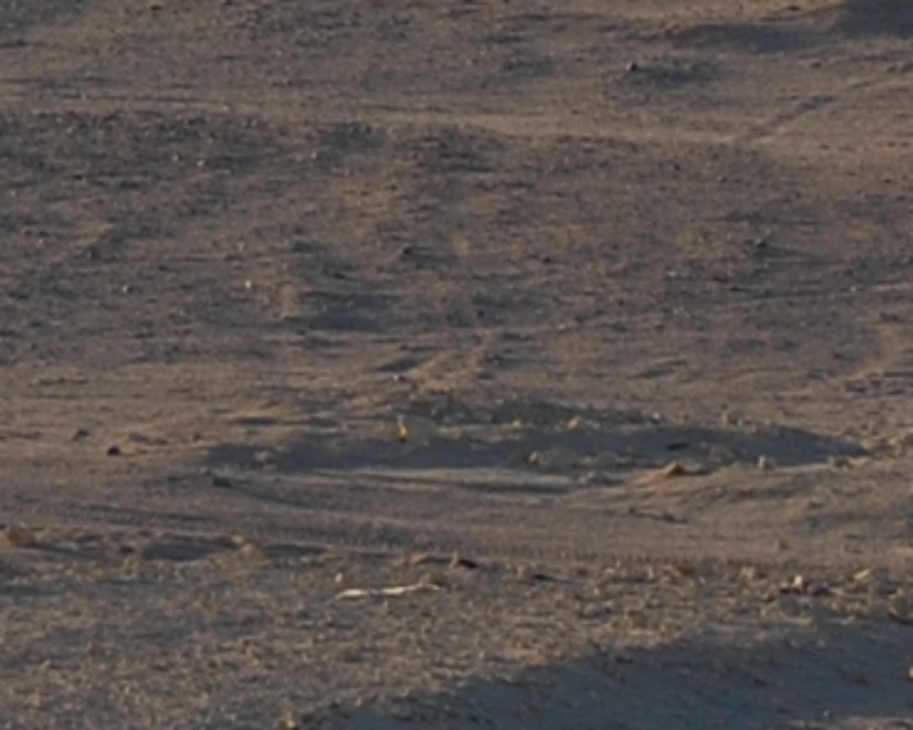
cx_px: -622
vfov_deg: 3.3
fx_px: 12750
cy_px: -491
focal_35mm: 472
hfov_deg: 4.1
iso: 200
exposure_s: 1/250
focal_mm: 55
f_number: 8
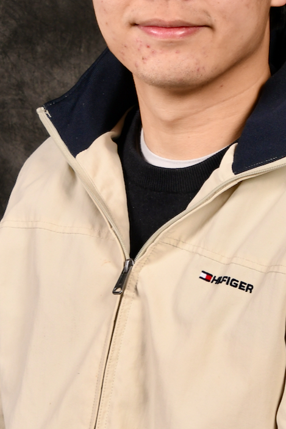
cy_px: 82
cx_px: 185
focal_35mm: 169
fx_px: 2015
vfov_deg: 12.1
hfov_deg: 8.1
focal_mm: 62
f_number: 9
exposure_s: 1/250
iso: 400
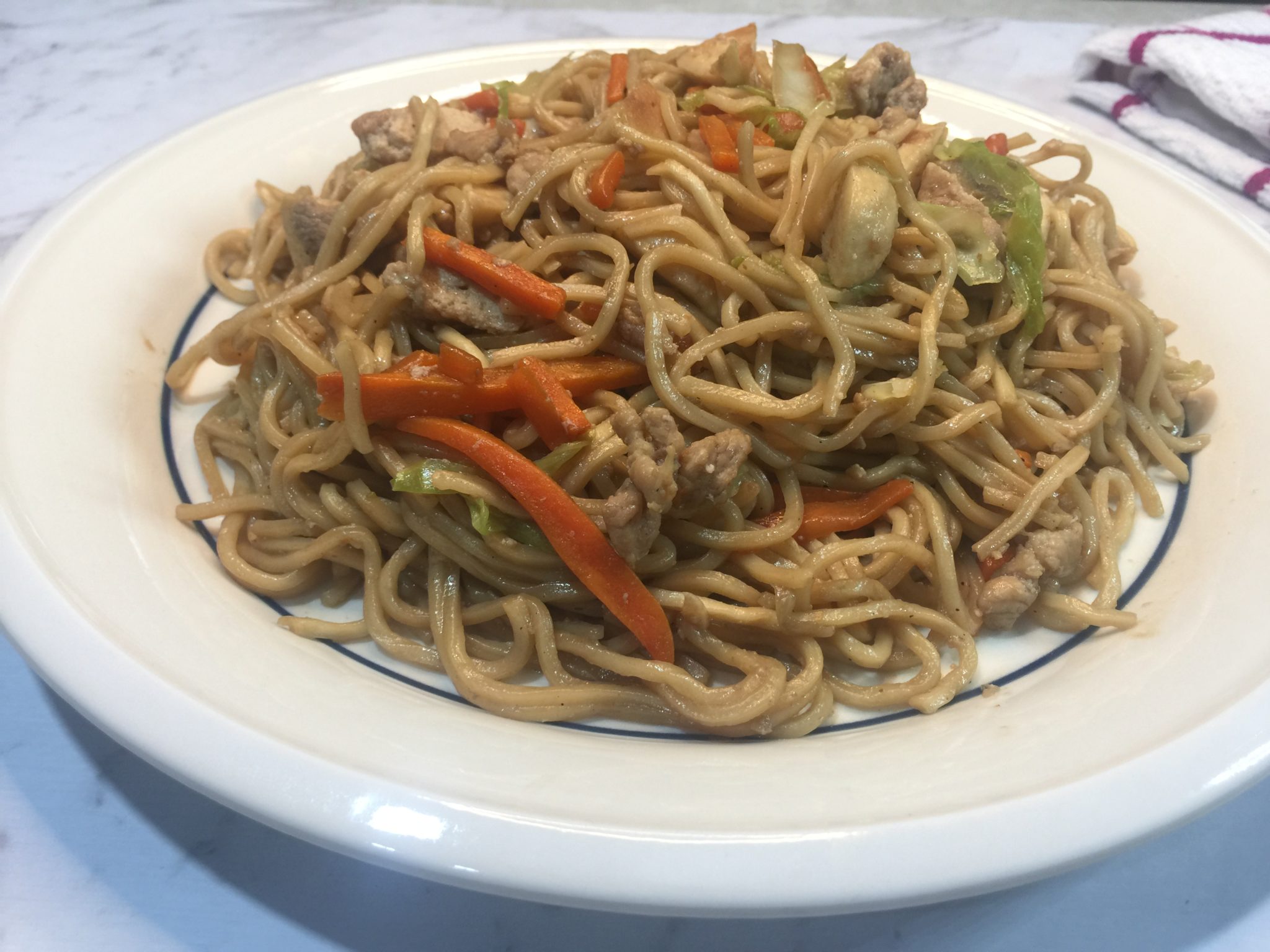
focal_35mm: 29
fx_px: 1064
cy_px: 476
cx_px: 635
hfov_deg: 61.7
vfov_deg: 48.2
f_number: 2.2
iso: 40
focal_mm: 4.15
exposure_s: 1/40
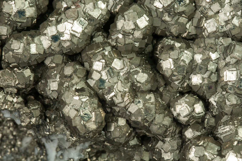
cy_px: 80
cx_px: 121
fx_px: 604
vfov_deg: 15.2
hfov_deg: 22.6
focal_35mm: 90
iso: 250
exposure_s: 1/1.25
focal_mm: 60
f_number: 25
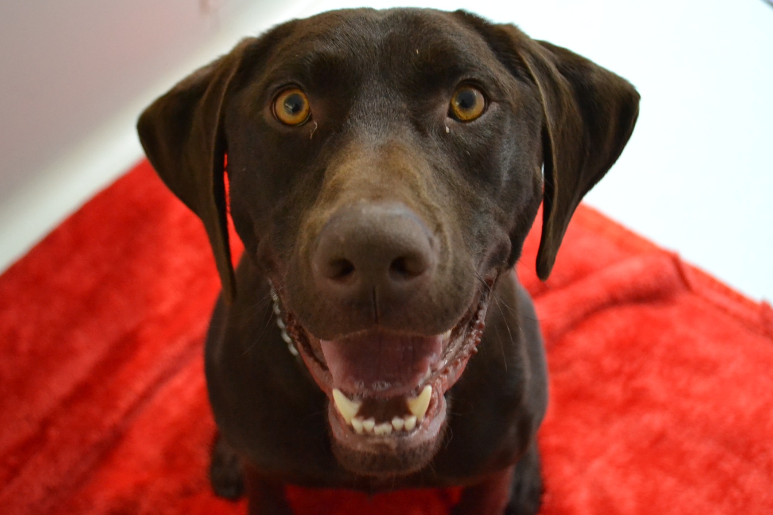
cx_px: 376
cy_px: 224
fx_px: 1181
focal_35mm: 55
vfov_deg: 24.6
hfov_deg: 36.2
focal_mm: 32
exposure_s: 1/15
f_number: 4.8
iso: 3200
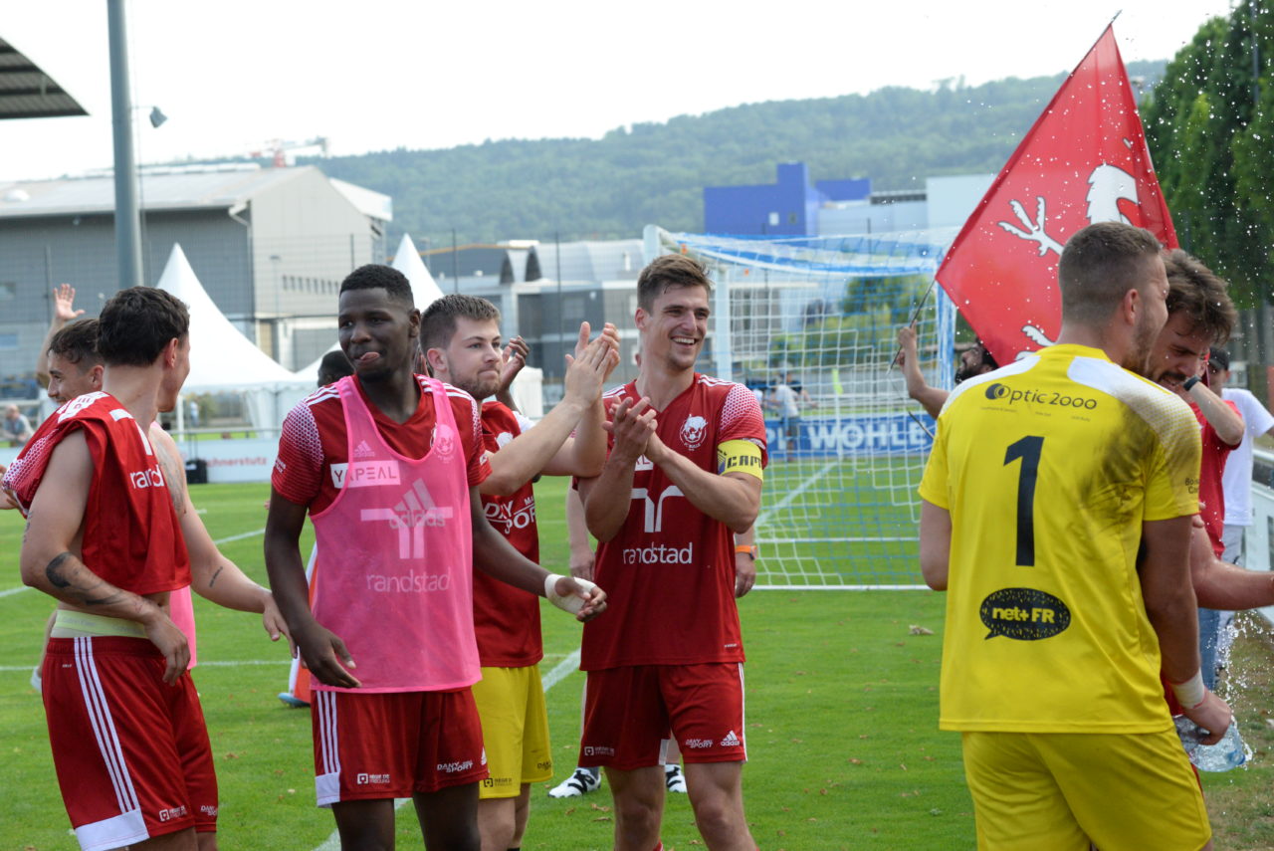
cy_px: 426
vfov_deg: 13.4
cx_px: 637
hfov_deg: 20.0
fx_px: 3612
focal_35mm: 102
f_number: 8
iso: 3200
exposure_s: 1/1250
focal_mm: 102
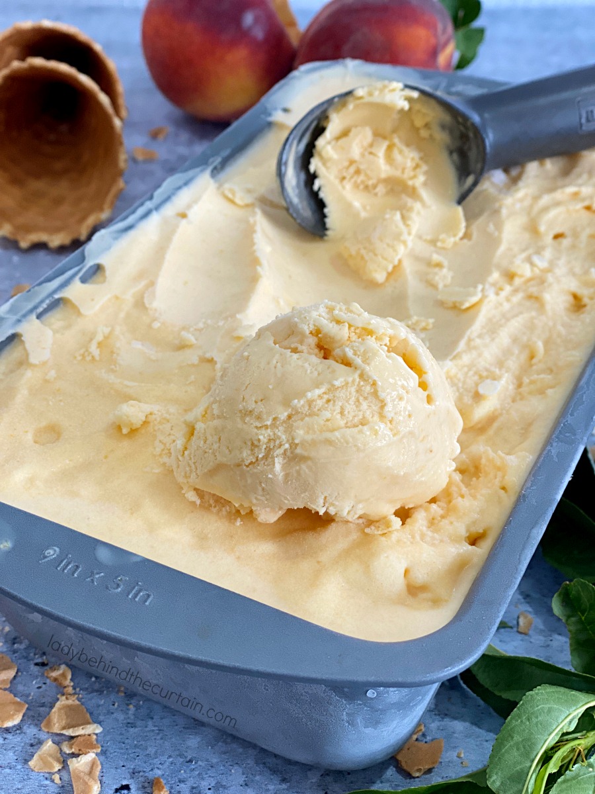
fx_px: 1192
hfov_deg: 28.0
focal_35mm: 52
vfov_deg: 36.8
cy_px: 397
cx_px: 298
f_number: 2
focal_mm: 6
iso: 125
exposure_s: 1/120
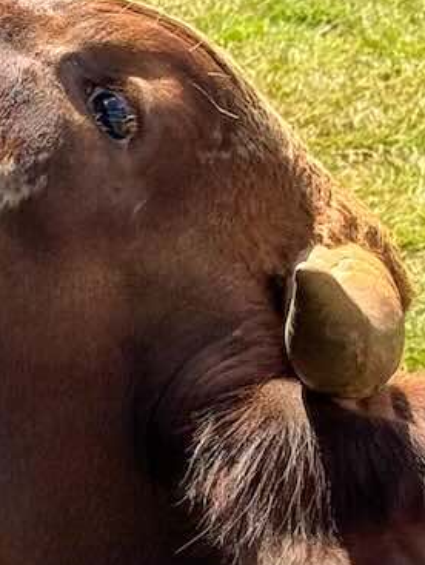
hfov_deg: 7.0
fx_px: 3415
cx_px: -223
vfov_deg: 9.4
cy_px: 15
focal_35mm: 209
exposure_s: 1/1900
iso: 64
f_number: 1.8
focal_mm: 6.76
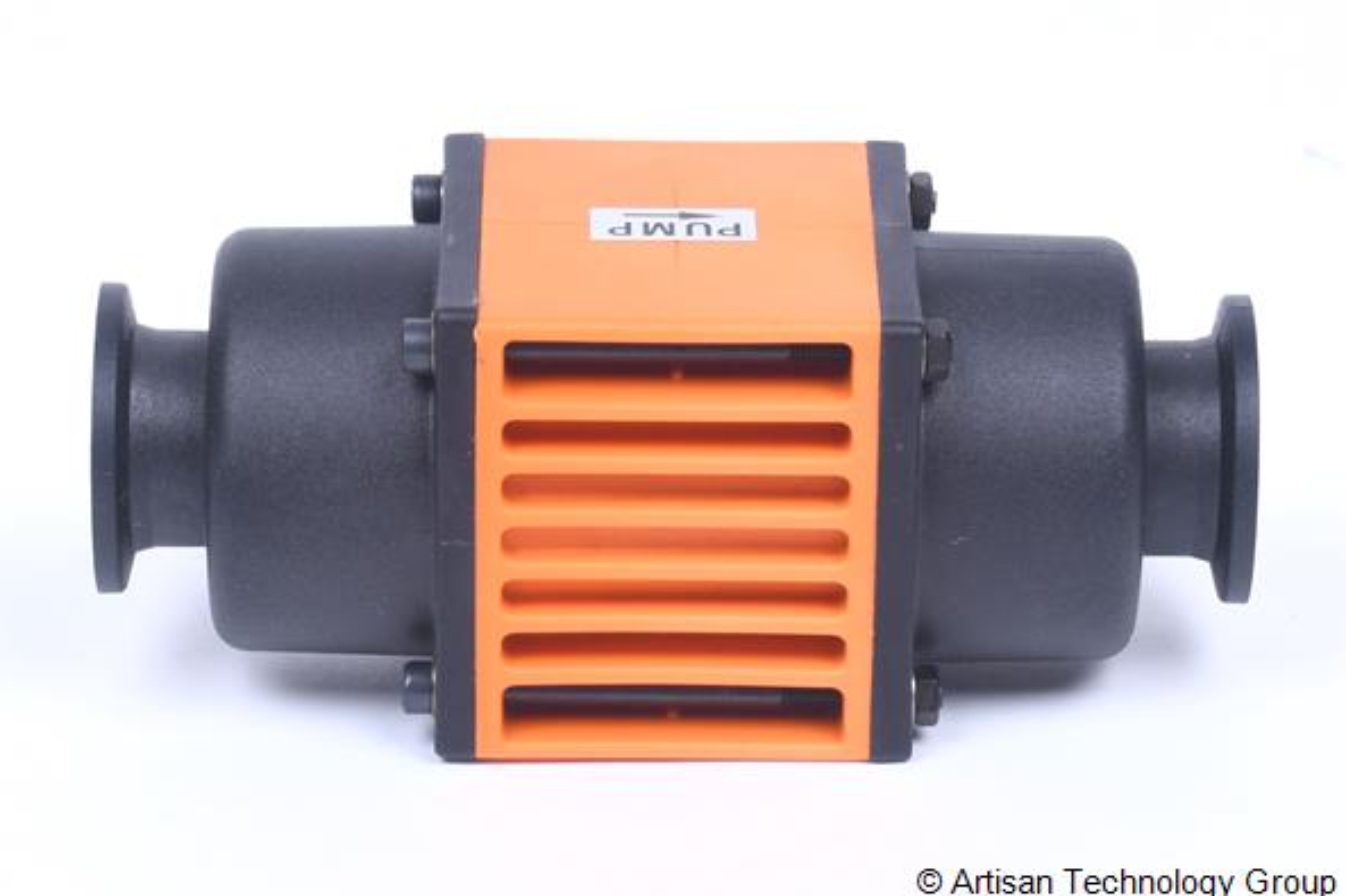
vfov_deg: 16.4
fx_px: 3102
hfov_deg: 24.5
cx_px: 676
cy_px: 451
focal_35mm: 83
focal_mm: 55
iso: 200
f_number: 14
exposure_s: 1/200
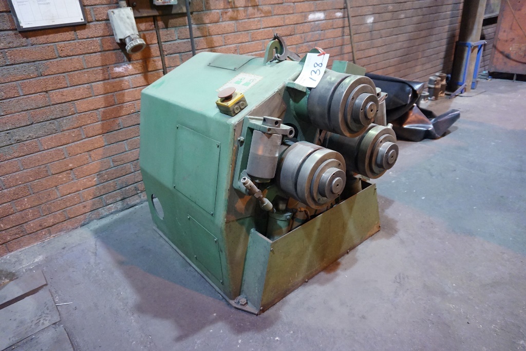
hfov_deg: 73.7
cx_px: 263
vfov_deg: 53.1
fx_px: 351
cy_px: 176
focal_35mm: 24
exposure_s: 1/20
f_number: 3.5
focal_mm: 16
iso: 3200
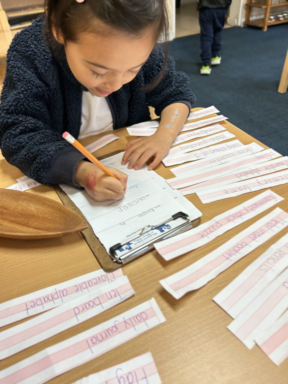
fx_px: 288
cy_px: 192
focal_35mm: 26
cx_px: 144
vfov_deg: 67.3
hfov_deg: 53.1
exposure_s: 1/60
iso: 80
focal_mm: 5.7
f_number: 1.5
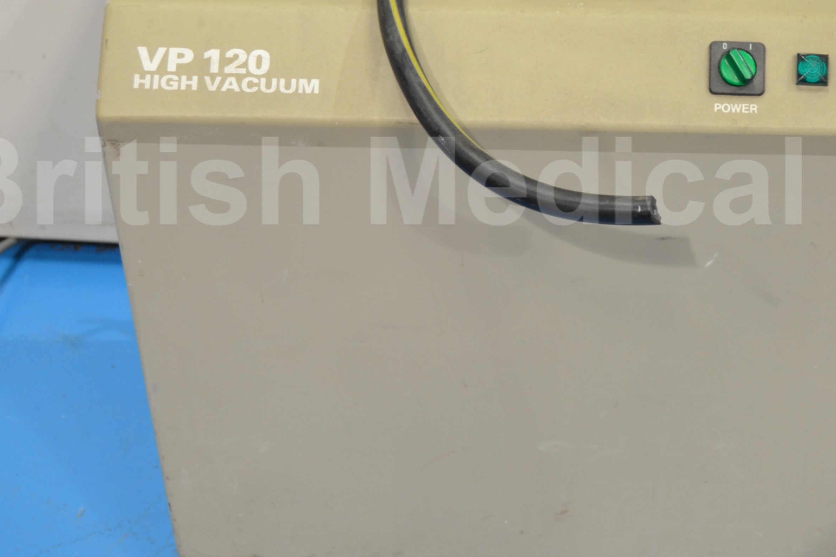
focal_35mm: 76
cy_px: 182
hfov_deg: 26.4
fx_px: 1765
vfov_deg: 17.9
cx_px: 590
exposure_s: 1/20
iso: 400
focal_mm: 26
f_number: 4.2
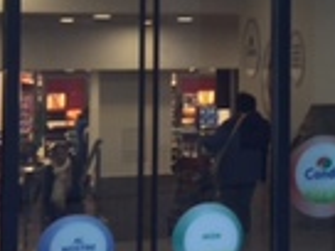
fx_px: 1316
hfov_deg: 13.3
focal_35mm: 136
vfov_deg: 10.8
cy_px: 20
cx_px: 571
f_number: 2.2
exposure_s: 1/100
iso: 40
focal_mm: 4.15
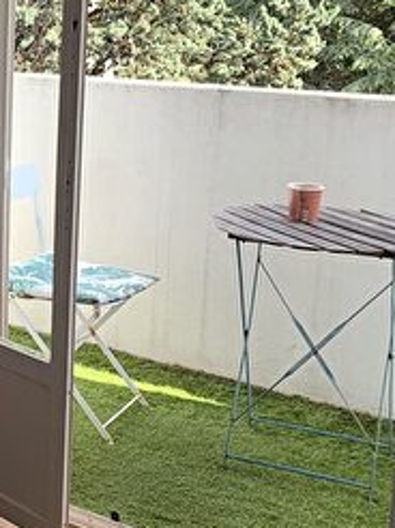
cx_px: -228
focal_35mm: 74
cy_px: 192
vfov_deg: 26.3
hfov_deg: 17.5
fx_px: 1128
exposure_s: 1/193
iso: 25
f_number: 1.8
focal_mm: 4.25
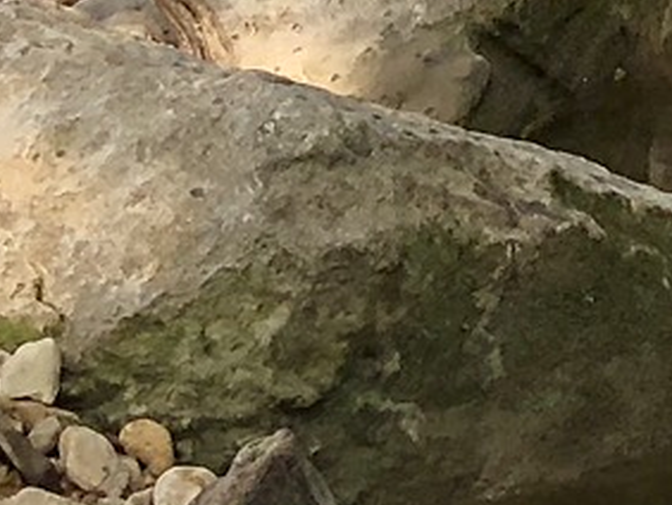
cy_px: -1184
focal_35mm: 203
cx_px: 977
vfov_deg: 6.5
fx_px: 3944
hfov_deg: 9.5
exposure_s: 1/1156
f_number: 1.8
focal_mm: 3.99
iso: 20
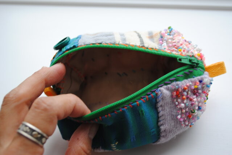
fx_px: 290
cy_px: 78
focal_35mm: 45
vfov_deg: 29.9
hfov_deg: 43.6
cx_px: 116
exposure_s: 1/40
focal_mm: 30
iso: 200
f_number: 4.5
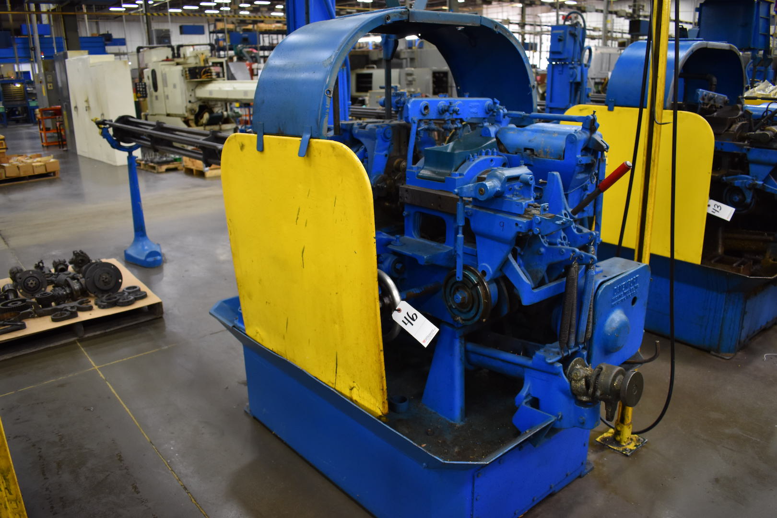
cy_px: 259
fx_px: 583
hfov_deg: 67.4
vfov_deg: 47.9
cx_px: 388
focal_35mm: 27
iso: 800
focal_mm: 18
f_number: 3.5
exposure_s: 1/60
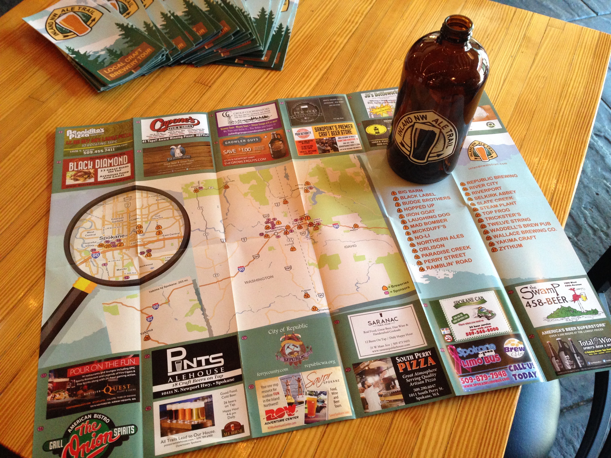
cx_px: 306
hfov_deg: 55.4
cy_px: 229
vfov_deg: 42.9
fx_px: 582
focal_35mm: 33
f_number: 2.4
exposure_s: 1/20
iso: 250
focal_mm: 4.12
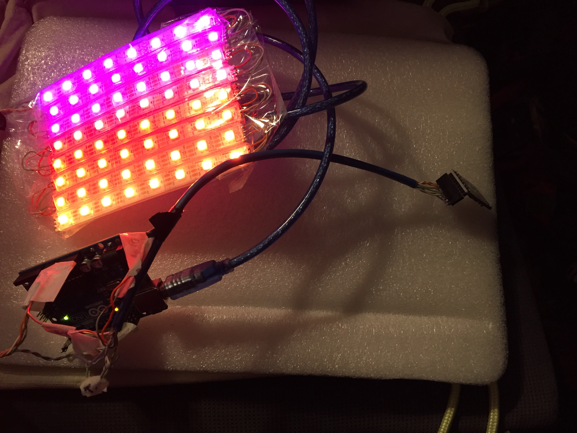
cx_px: 288
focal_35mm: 29
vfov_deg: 48.2
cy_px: 216
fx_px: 483
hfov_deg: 61.7
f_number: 2.2
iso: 125
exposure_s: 1/30
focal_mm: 4.15
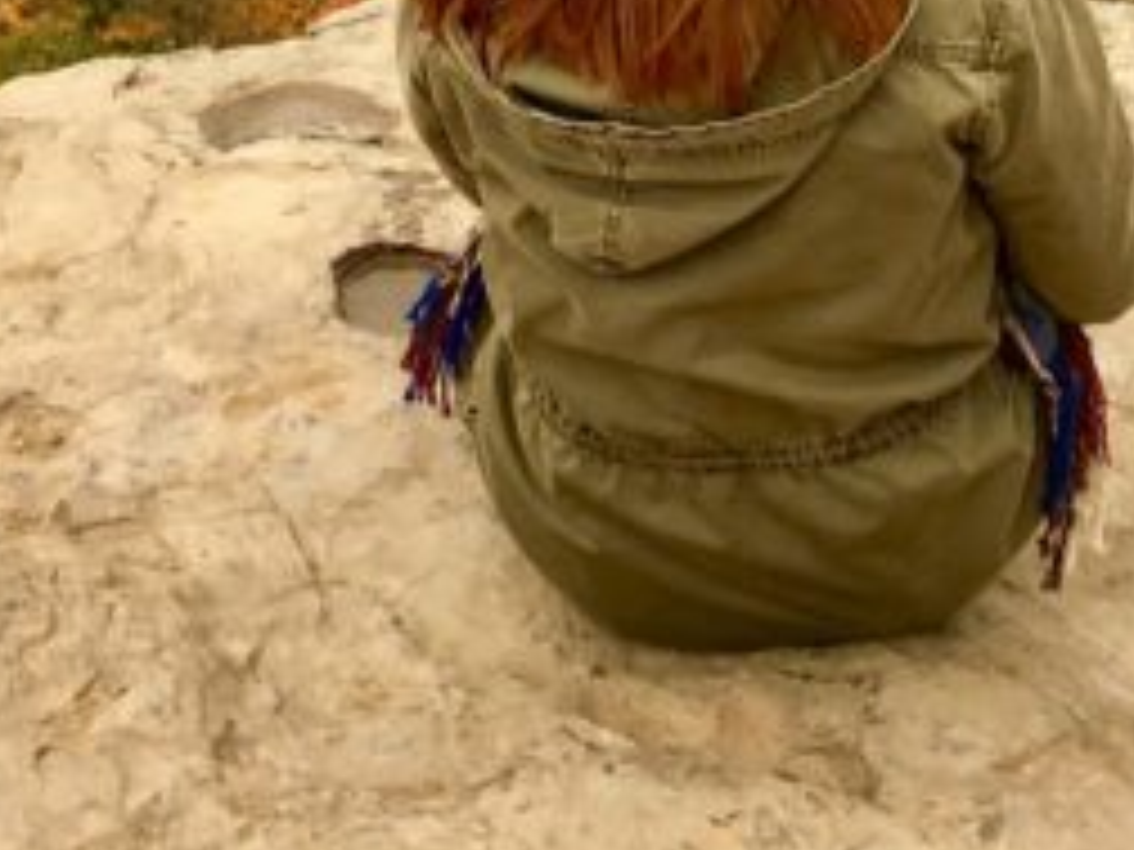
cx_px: 814
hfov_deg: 16.6
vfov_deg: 11.4
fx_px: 3866
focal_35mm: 118
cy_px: -828
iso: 25
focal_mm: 4.15
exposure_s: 1/386
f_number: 2.2
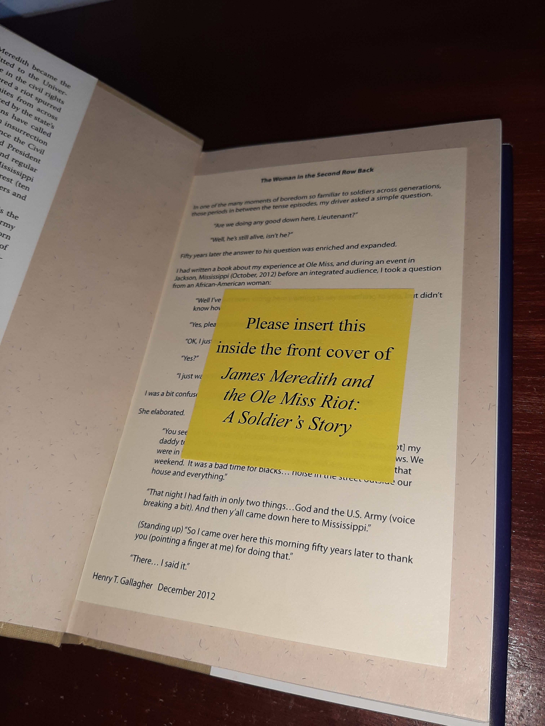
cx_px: 272
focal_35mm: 26
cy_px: 363
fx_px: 546
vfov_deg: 67.3
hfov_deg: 53.1
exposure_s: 1/307
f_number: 1.7
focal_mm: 3.93
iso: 40
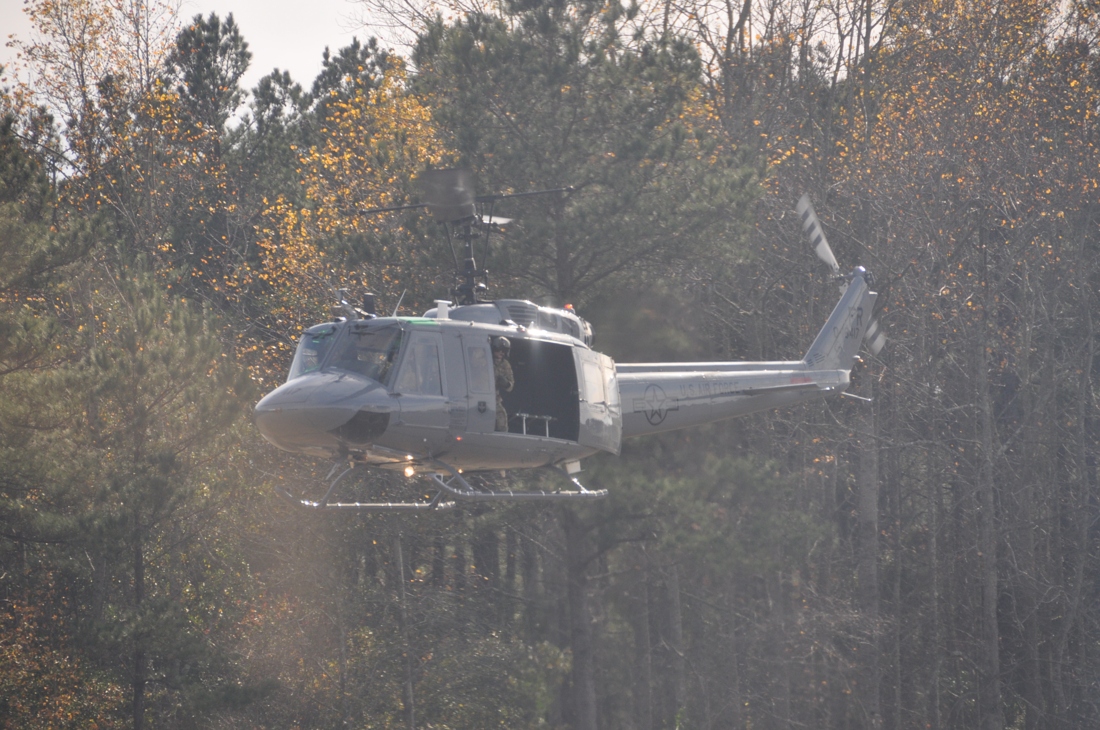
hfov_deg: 6.9
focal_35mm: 300
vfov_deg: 4.6
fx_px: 9155
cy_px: 365
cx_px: 550
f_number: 5.6
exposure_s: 1/1250
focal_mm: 200
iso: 400
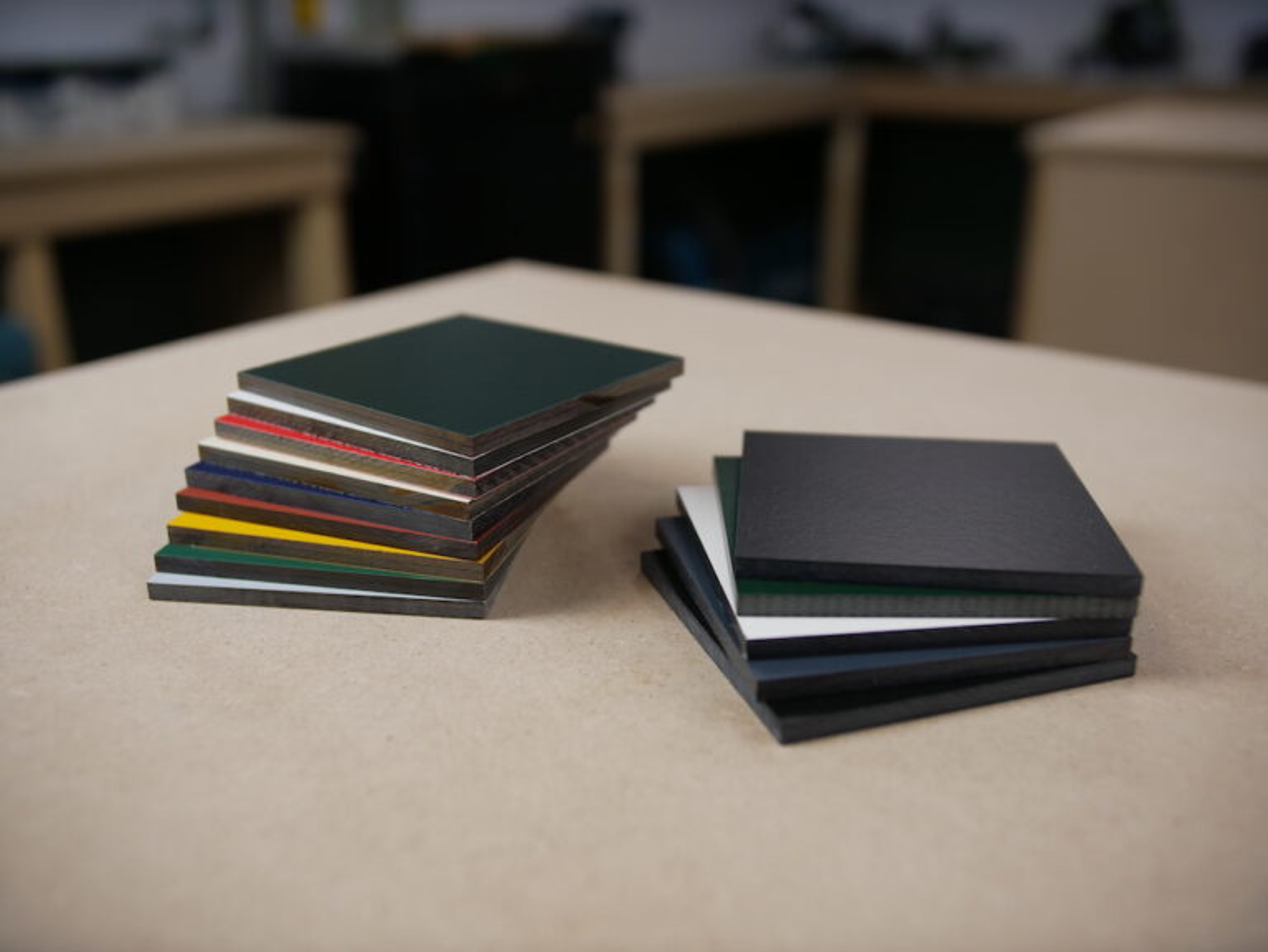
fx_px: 1246
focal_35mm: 34
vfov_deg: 41.8
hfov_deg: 53.9
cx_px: 634
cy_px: 476
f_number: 1.6
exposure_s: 1/400
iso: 200
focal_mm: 17
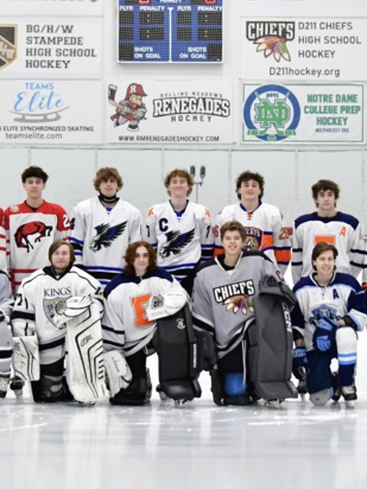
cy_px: 205
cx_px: 162
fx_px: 2643
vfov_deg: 10.6
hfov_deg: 7.9
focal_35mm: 187
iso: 4000
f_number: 4.5
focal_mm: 55
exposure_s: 1/500
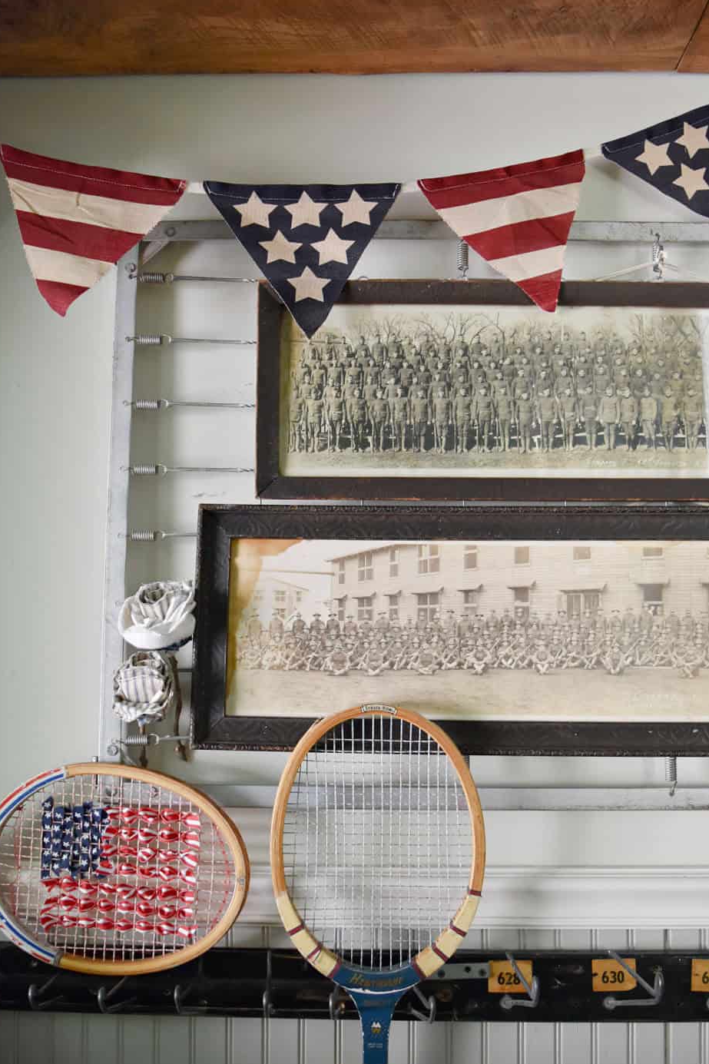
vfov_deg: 56.5
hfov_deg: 39.4
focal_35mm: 34
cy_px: 535
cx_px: 342
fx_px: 991
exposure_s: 1/60
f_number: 3.8
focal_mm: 21
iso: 1000
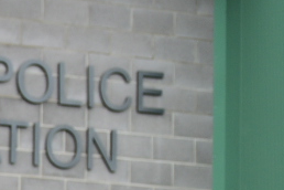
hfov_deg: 9.2
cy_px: 509
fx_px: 1586
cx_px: -403
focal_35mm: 201
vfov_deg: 6.4
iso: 400
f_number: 3.2
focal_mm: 32
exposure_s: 1/500
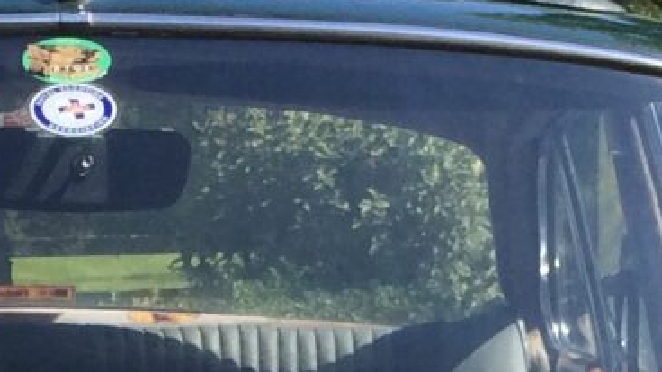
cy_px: 1227
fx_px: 3089
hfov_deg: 12.2
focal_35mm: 176
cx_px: 119
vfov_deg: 6.2
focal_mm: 4.15
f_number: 2.2
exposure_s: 1/1109
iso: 32
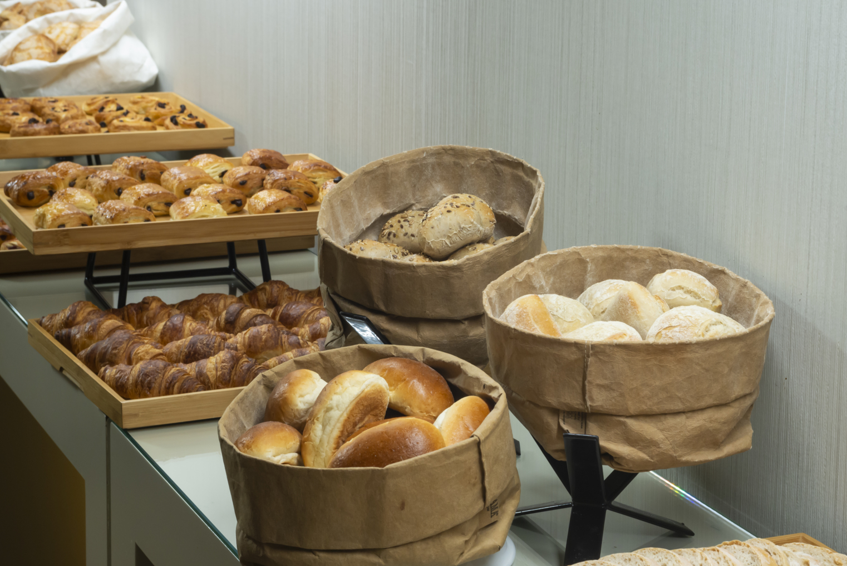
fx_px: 2165
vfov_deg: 14.9
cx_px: 489
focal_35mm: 92
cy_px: 362
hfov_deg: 22.1
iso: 640
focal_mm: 70
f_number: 16
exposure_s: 1/8
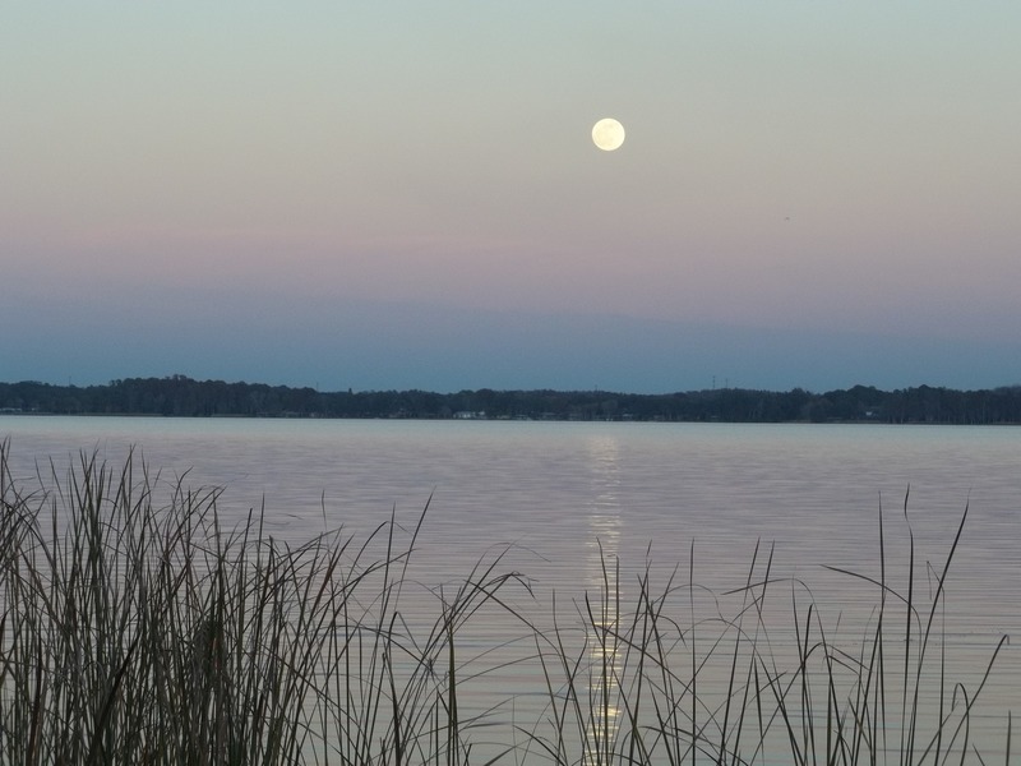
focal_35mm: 117
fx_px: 3451
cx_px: 510
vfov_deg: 12.7
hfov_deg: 16.8
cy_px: 383
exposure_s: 1/60
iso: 106
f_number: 5.1
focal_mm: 21
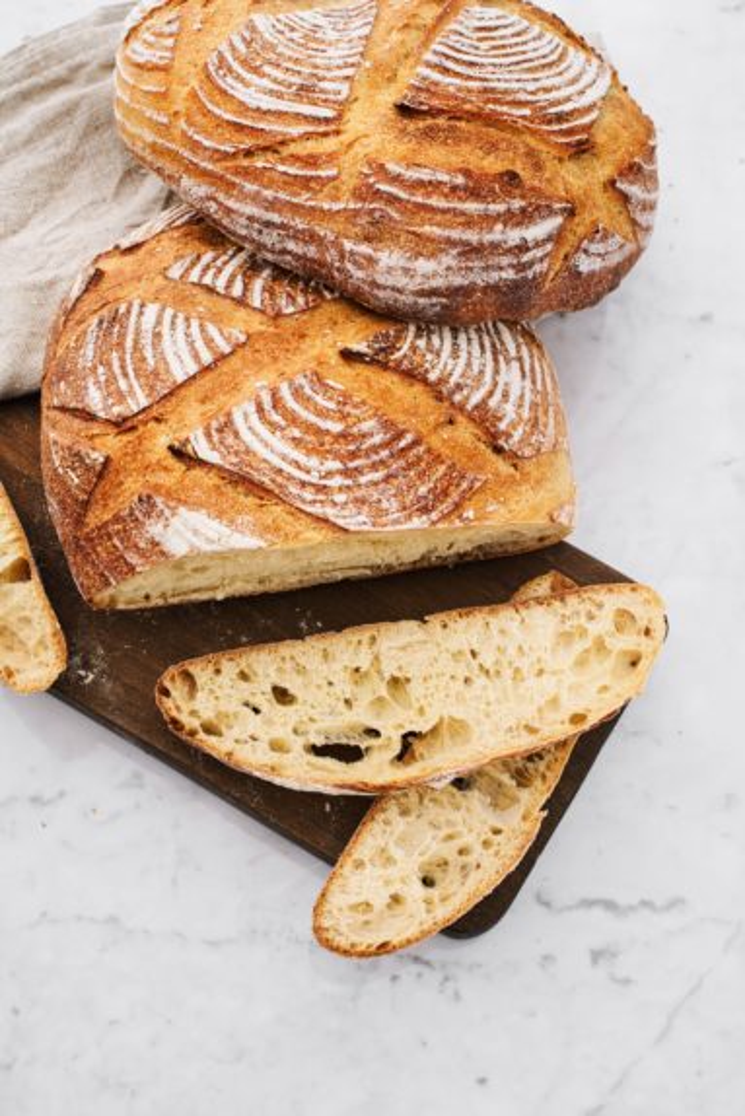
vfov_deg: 39.6
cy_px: 558
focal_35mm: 50
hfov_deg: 27.0
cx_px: 372
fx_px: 1551
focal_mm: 50
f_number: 9
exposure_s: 1/125
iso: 100
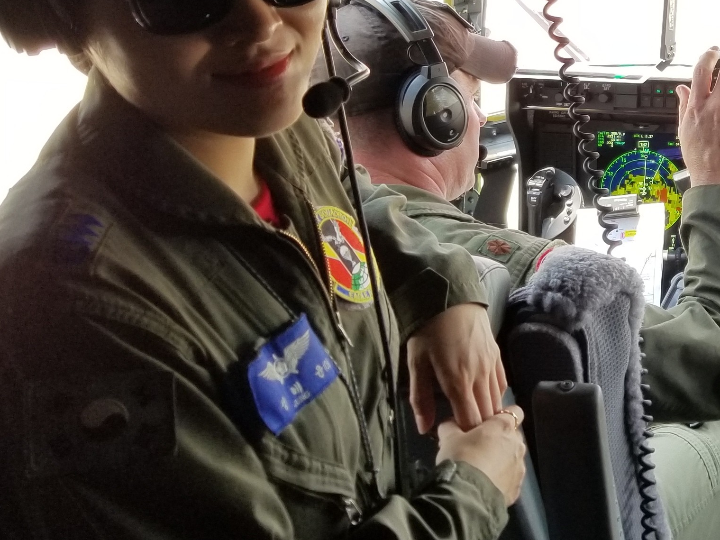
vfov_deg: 21.1
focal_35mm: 69
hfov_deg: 25.1
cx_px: 886
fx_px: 1435
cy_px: 110
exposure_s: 1/195
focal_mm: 4.3
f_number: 1.7
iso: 50
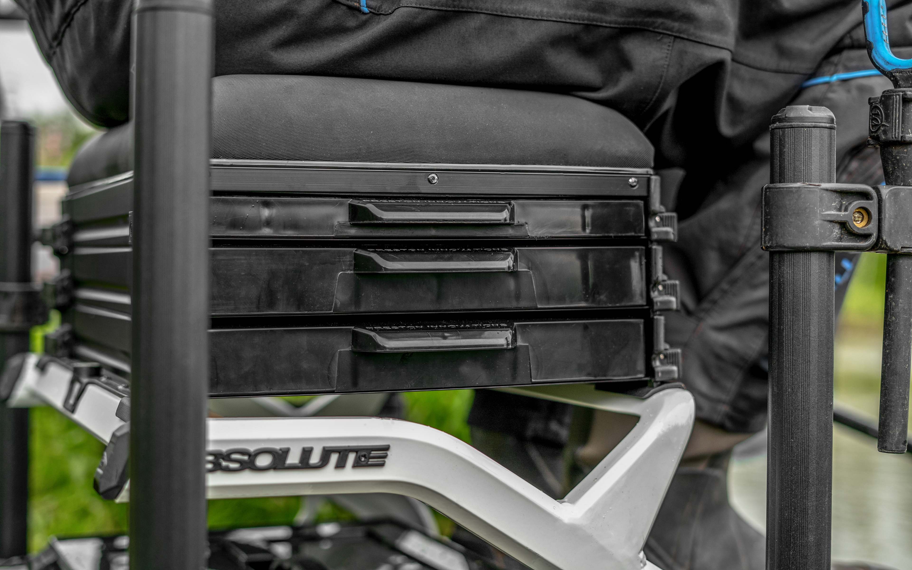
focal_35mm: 51
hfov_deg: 39.6
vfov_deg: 25.3
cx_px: 456
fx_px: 1268
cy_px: 273
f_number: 2.8
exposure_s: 1/640
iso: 100
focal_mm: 50
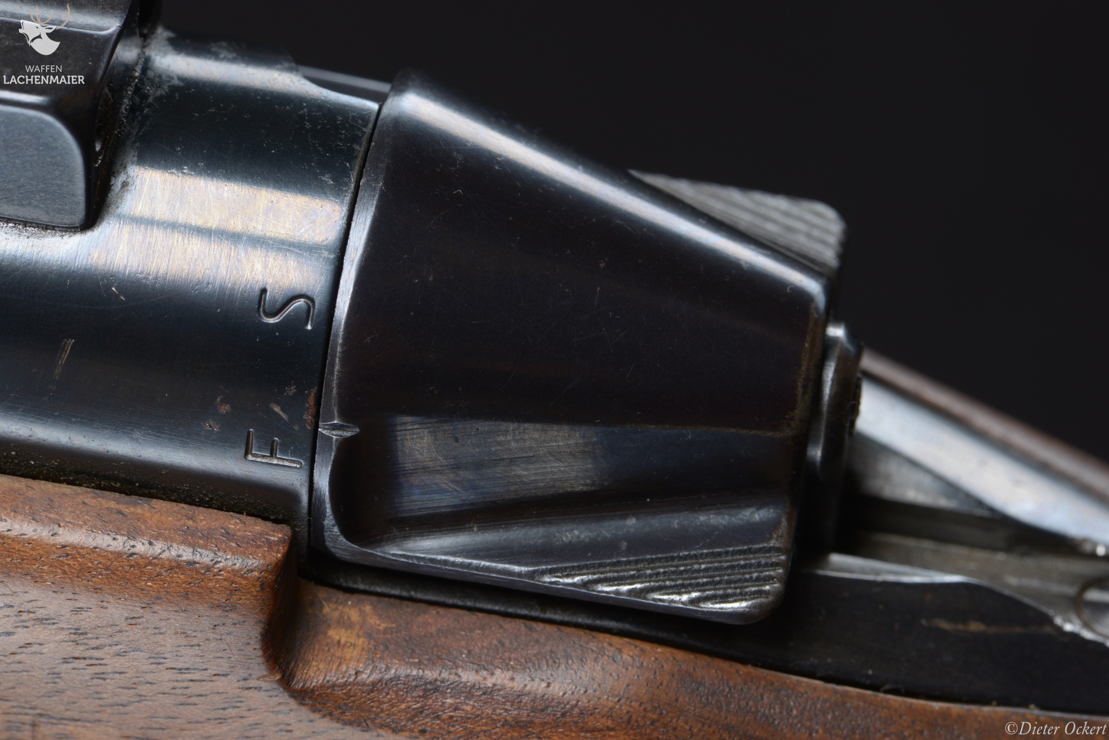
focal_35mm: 105
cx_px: 554
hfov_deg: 19.4
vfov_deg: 13.1
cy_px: 370
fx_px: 3236
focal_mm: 105
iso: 100
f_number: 22
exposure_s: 1/60
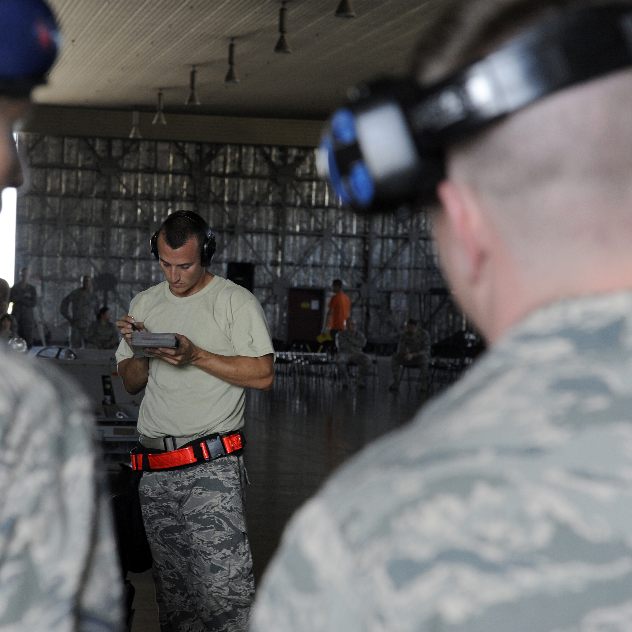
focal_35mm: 96
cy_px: 316
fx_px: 1983
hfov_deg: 18.1
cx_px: 229
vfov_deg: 18.1
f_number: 5.6
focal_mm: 75
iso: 1250
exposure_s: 1/200
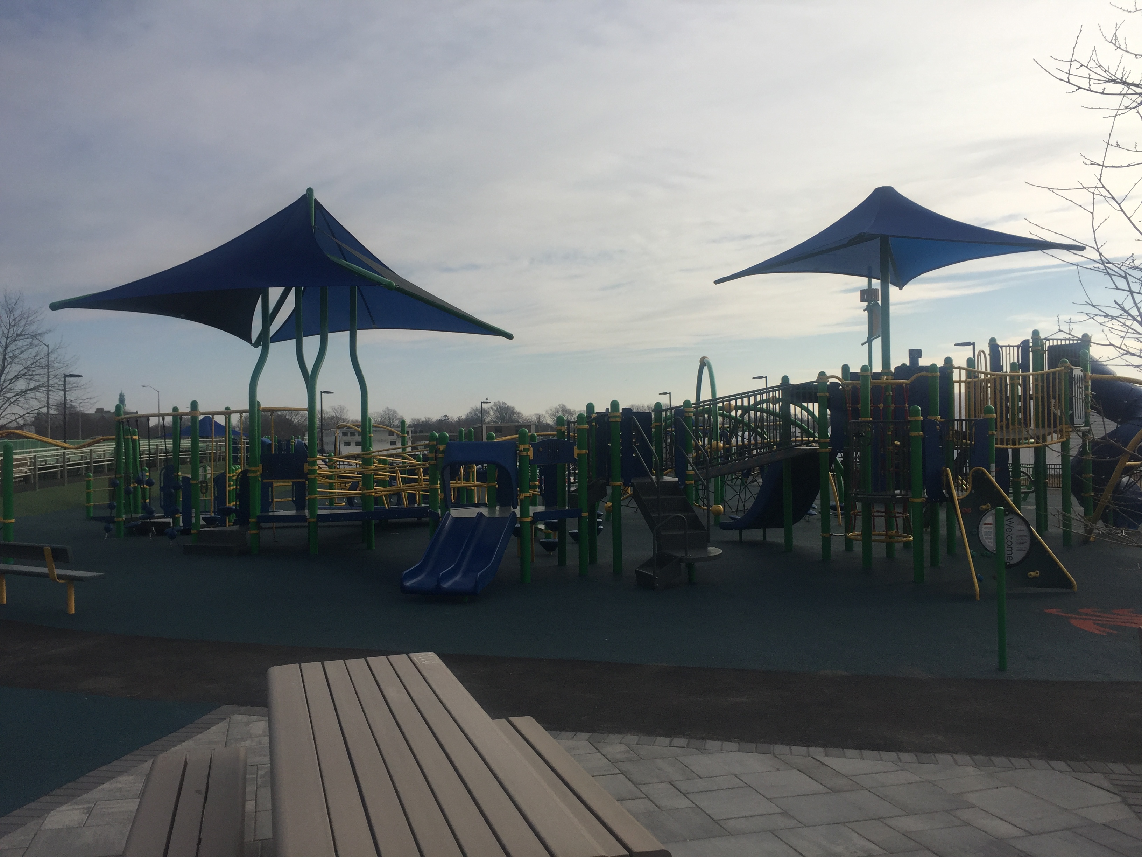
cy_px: 428
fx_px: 957
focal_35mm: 29
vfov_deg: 48.2
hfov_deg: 61.7
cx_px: 571
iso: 32
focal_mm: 4.15
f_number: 2.2
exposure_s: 1/3300
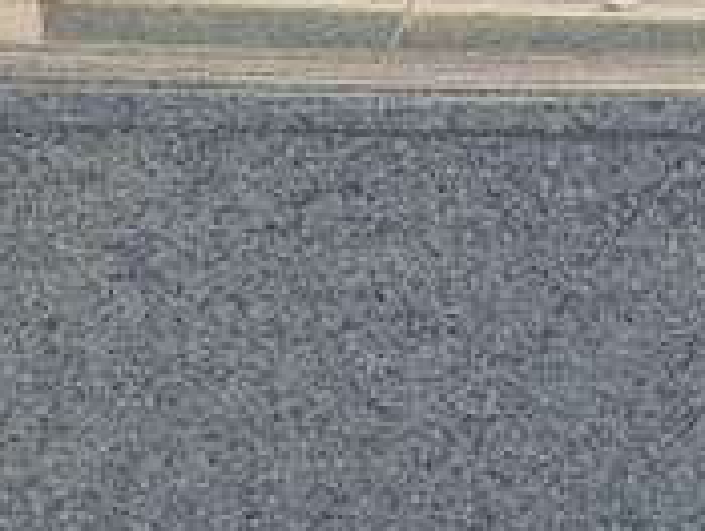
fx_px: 1163
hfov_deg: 32.1
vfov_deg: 25.5
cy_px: 378
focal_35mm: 57
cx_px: 628
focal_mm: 5.42
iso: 50
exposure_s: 1/227
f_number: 1.89
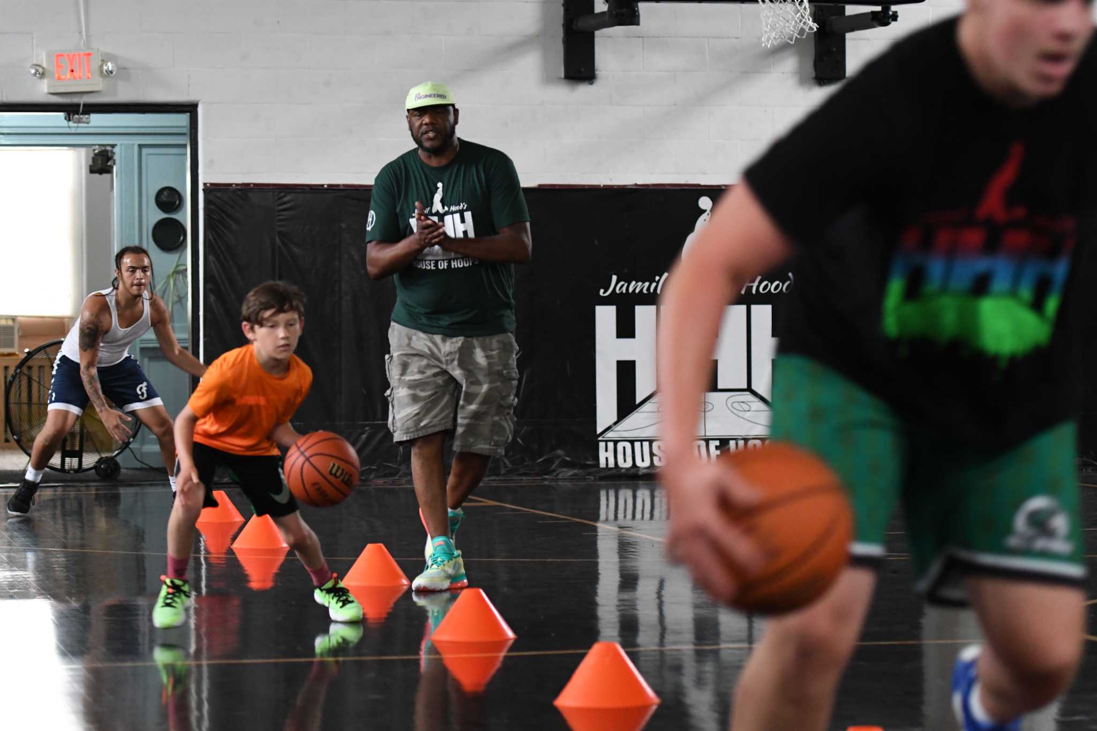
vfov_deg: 11.7
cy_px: 366
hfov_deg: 17.5
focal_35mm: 117
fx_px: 3565
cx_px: 548
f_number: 2.8
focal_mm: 78
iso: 3200
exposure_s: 1/125
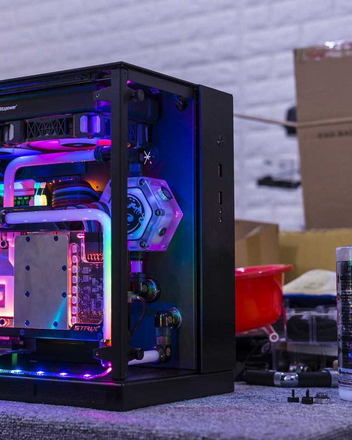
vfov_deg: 26.1
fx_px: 951
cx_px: 48
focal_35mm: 73
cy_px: 217
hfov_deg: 20.6
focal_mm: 50
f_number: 4
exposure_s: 1/40
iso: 640
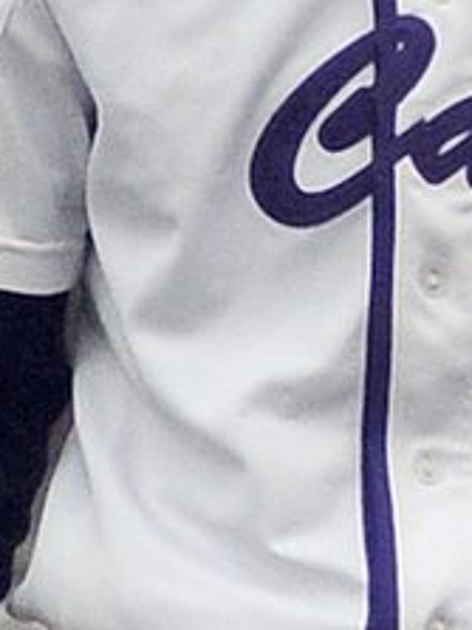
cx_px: 329
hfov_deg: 1.3
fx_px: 20054
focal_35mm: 1102
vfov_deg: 1.8
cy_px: -23
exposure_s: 1/2000
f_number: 5.6
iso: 400
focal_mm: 200
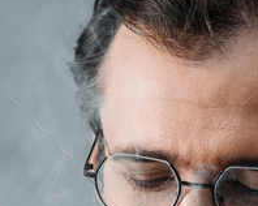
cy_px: 403
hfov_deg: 3.5
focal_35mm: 546
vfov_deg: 2.8
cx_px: 124
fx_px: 4165
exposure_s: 1/200
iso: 320
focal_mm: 130
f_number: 3.2
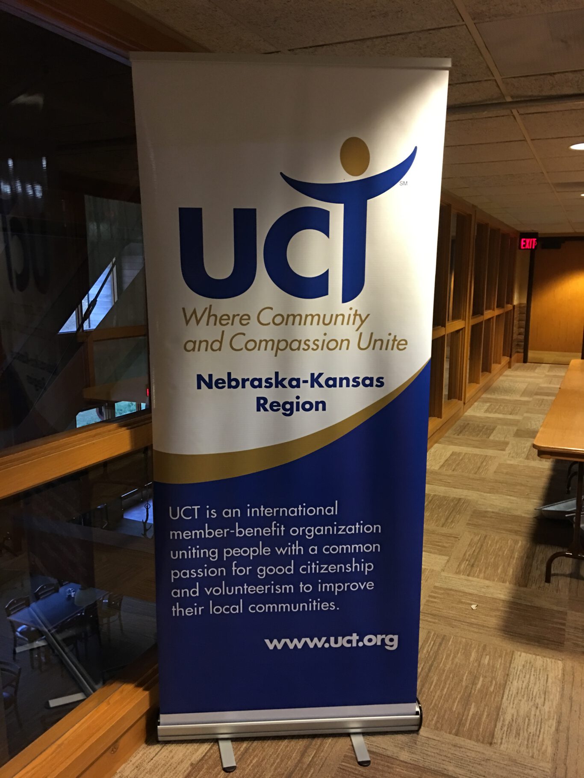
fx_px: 652
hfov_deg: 48.2
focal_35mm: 29
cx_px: 292
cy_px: 389
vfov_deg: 61.7
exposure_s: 1/4
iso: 50
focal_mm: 4.15
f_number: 2.2
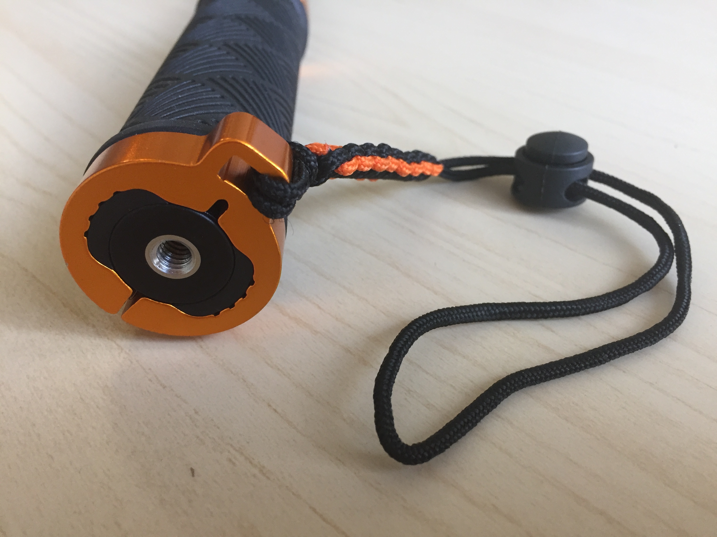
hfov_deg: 61.7
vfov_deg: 48.2
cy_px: 268
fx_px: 601
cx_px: 358
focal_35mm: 29
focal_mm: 4.15
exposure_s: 1/30
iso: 50
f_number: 2.2
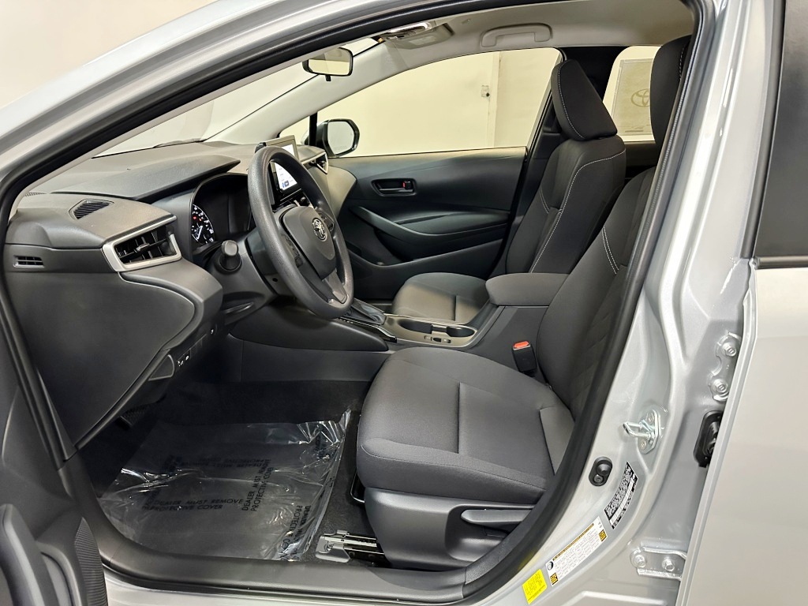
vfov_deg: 56.8
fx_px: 560
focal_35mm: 24
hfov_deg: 71.6
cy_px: 303
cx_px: 404
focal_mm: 6.86
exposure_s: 1/60
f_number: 1.78
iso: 800
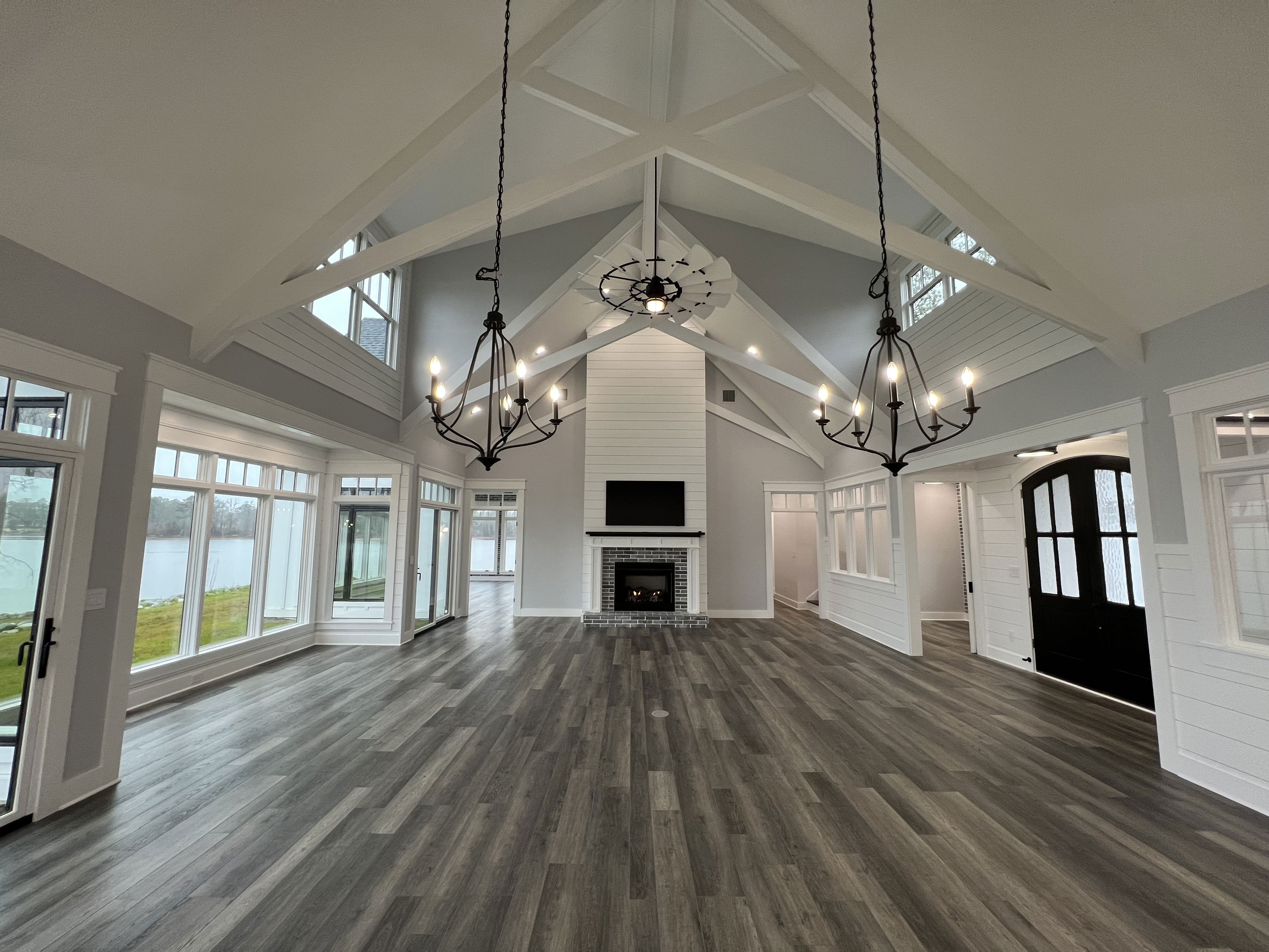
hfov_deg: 106.2
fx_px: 477
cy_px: 476
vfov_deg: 89.9
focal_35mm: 13
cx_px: 634
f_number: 1.8
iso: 125
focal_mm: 1.57
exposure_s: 1/120
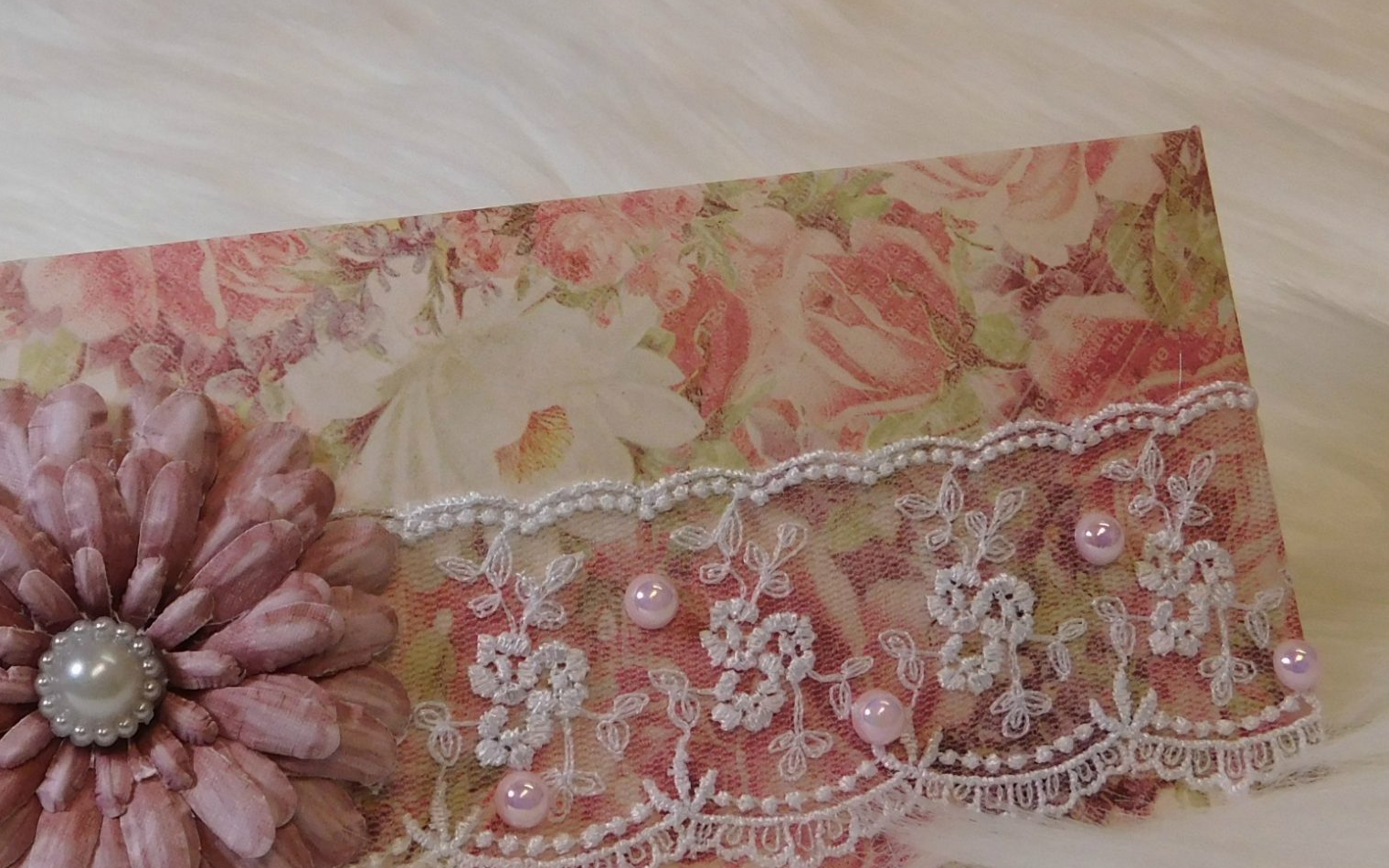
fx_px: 1514
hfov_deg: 48.9
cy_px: 522
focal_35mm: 40
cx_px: 542
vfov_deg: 31.9
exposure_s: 1/125
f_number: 3.2
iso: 125
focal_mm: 4.9
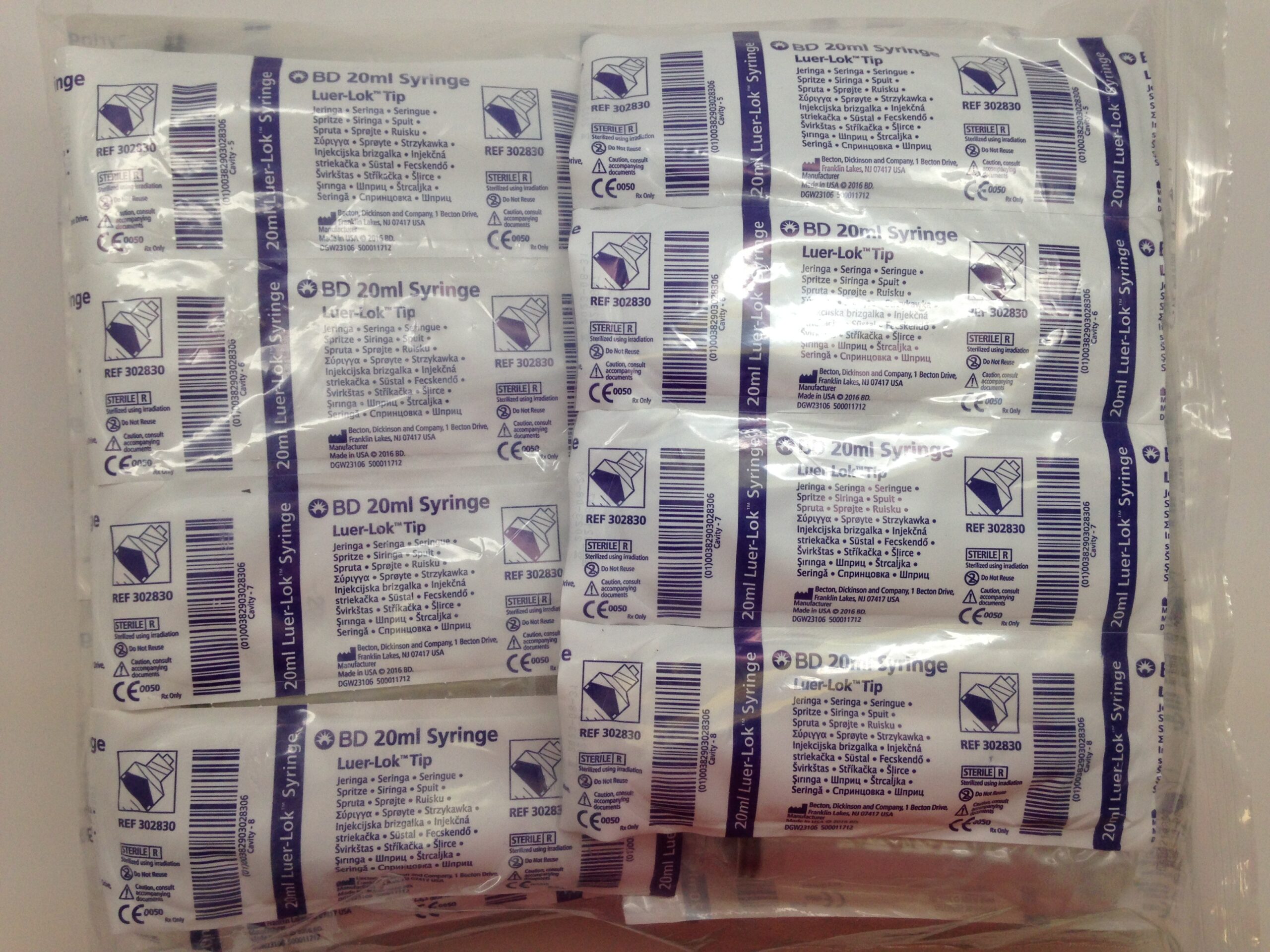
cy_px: 476
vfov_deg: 42.9
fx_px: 1211
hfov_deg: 55.4
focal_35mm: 33
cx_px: 635
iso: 64
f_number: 2.4
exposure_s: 1/120
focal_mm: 4.12
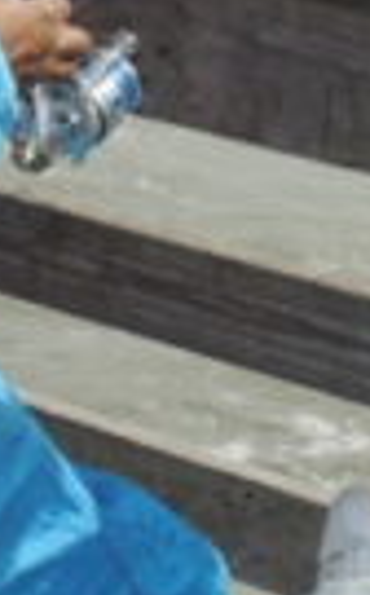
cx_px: -282
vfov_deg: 7.9
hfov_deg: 5.0
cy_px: -370
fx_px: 4192
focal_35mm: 259
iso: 100
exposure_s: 1/1000
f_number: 3.4
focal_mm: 7.6
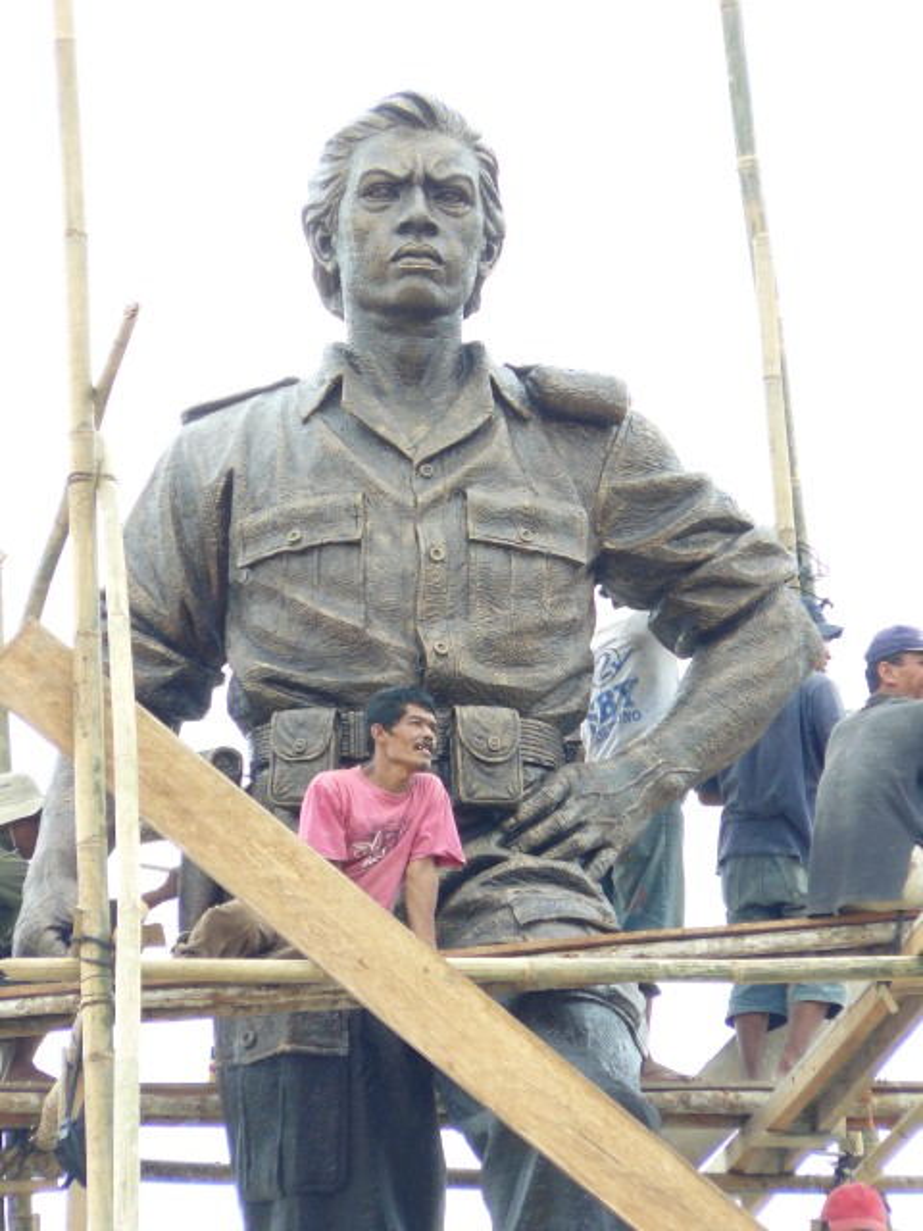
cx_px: 462
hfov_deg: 3.9
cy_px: 616
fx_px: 13510
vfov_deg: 5.2
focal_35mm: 380
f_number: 5.6
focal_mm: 63.3
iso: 100
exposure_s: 1/60
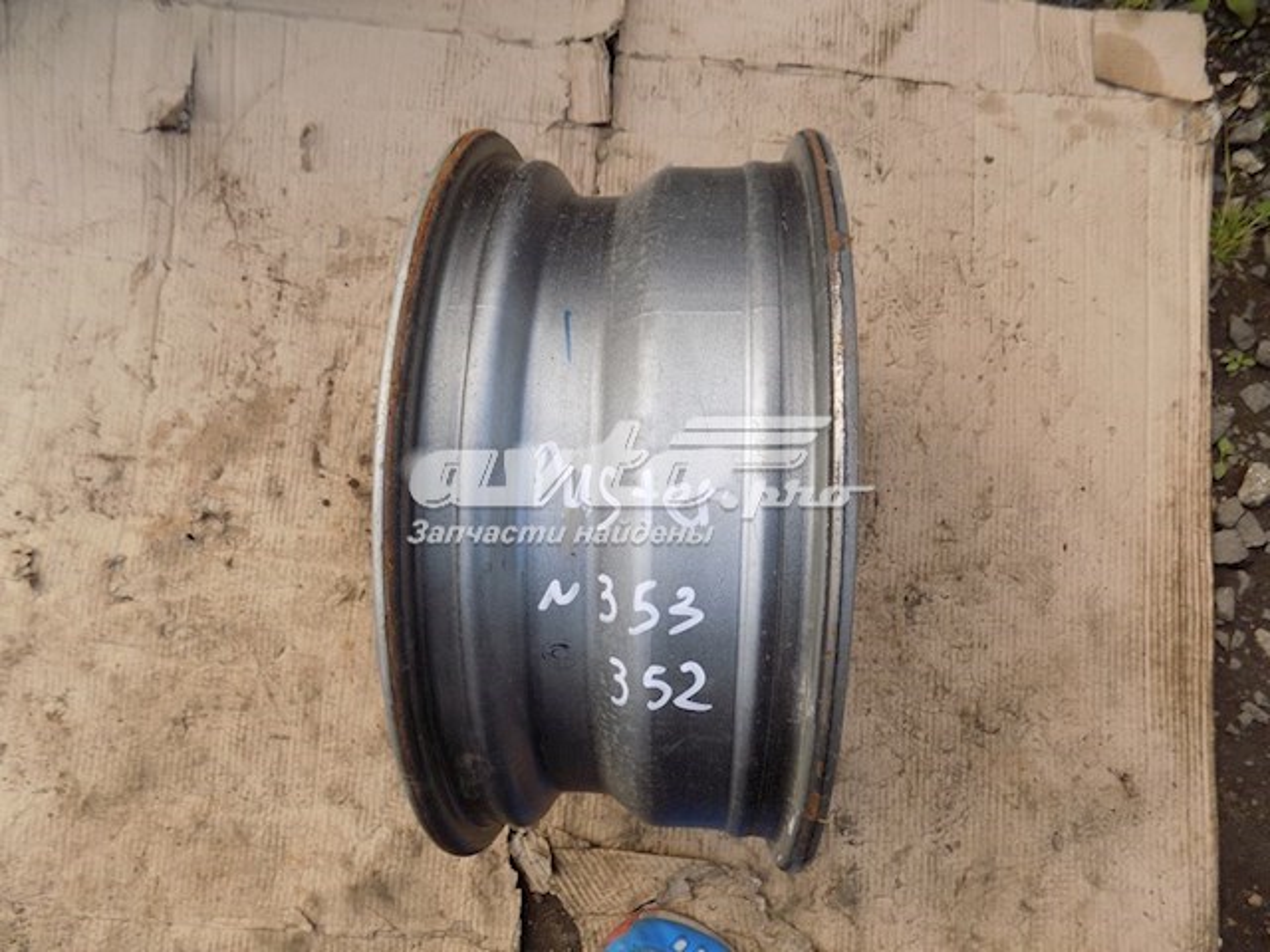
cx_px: 635
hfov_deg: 73.9
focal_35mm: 23
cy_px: 476
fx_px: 844
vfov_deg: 58.9
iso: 80
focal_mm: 4
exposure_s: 1/400
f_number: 3.1
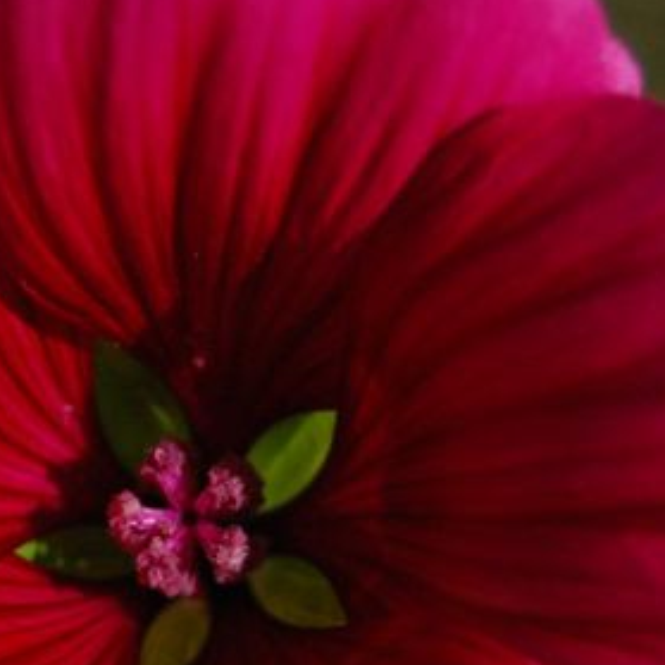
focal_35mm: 161
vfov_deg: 10.8
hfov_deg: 10.9
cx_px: 274
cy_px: 455
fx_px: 3499
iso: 800
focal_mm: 55
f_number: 5.6
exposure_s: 1/4000
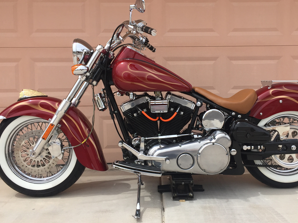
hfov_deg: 48.9
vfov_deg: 37.7
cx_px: 167
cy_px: 107
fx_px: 327
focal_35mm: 38
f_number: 2.2
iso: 32
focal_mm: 4.15
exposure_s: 1/1980
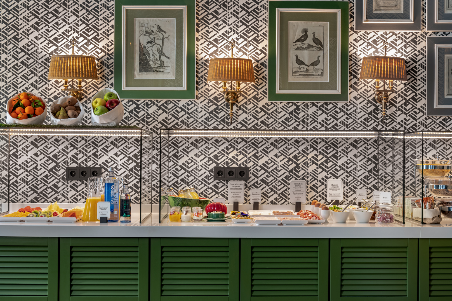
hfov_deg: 41.1
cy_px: 150
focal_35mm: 48
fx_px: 603
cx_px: 226
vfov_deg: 28.1
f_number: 11
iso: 64
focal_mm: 48
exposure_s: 1.3
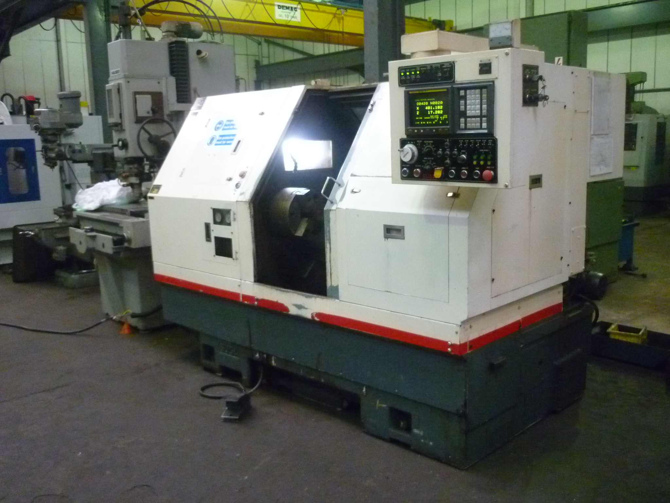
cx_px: 335
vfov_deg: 42.9
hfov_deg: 55.4
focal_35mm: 33
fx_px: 639
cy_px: 252
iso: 800
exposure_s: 1/30
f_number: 2.8
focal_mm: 5.5
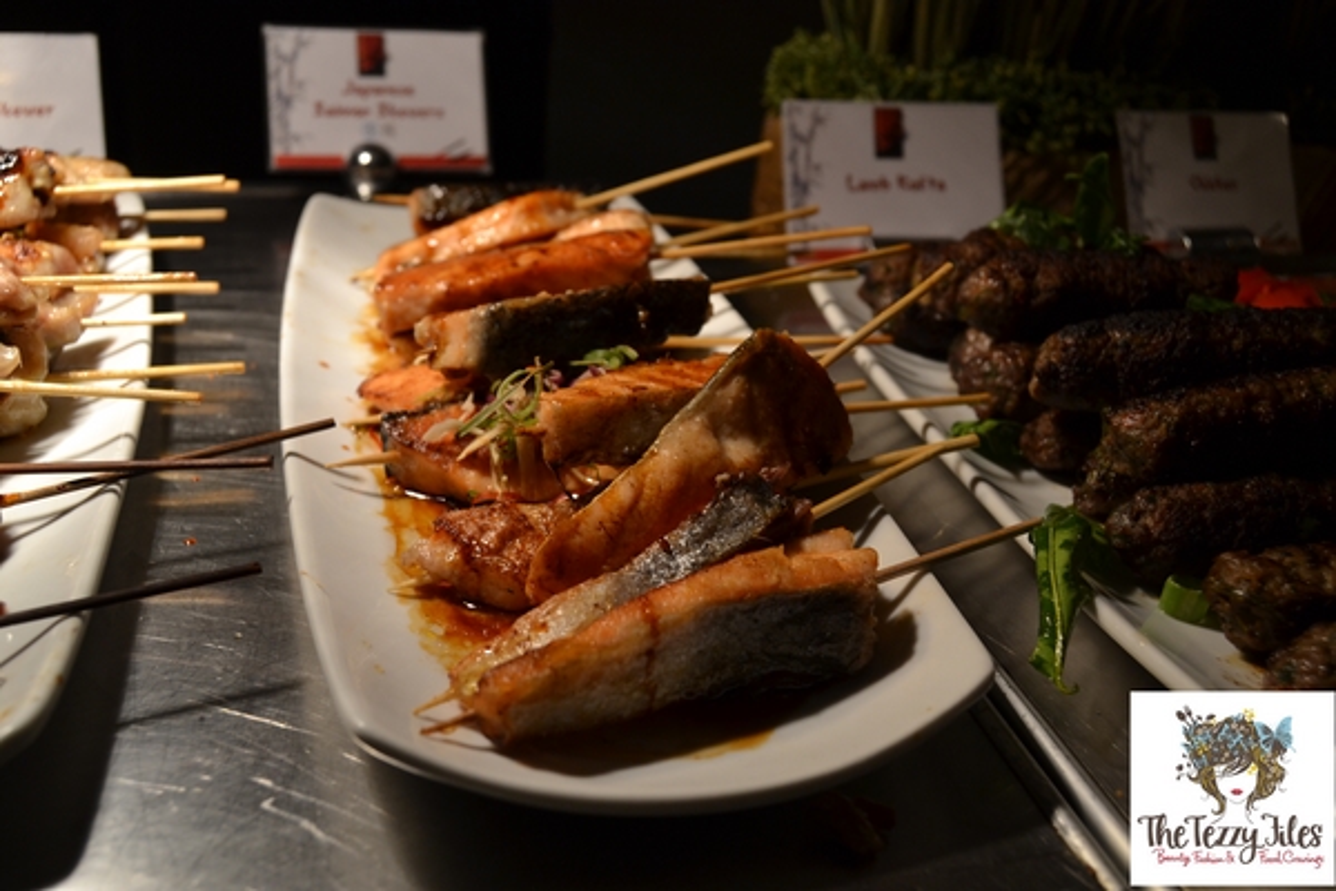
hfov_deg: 55.1
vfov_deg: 38.4
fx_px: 1280
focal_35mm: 34
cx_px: 668
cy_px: 446
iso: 400
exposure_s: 1/100
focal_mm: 23
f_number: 5
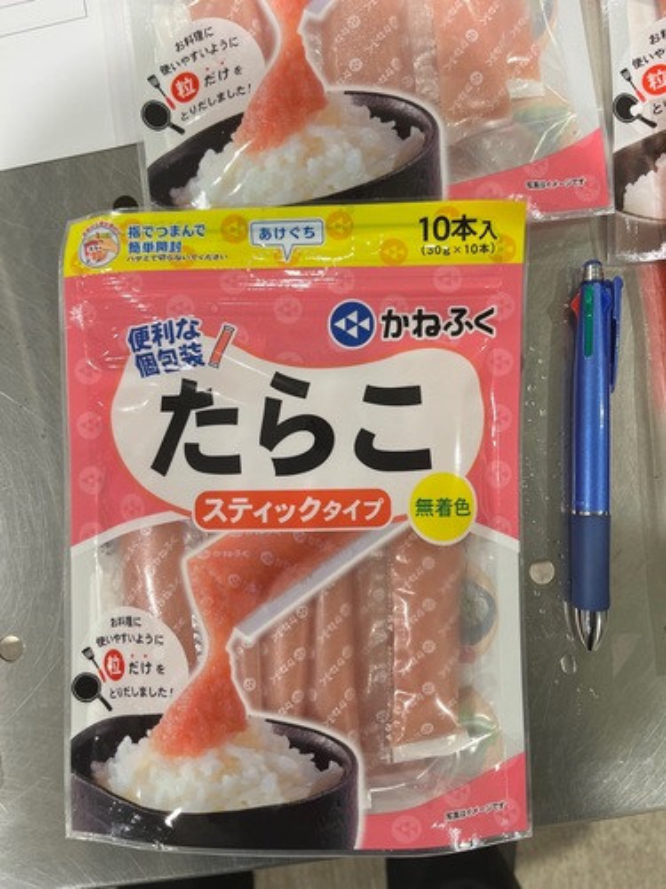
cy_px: 444
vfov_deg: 67.3
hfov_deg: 53.1
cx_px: 333
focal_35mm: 26
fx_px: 667
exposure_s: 1/121
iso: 125
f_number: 1.6
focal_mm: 5.1
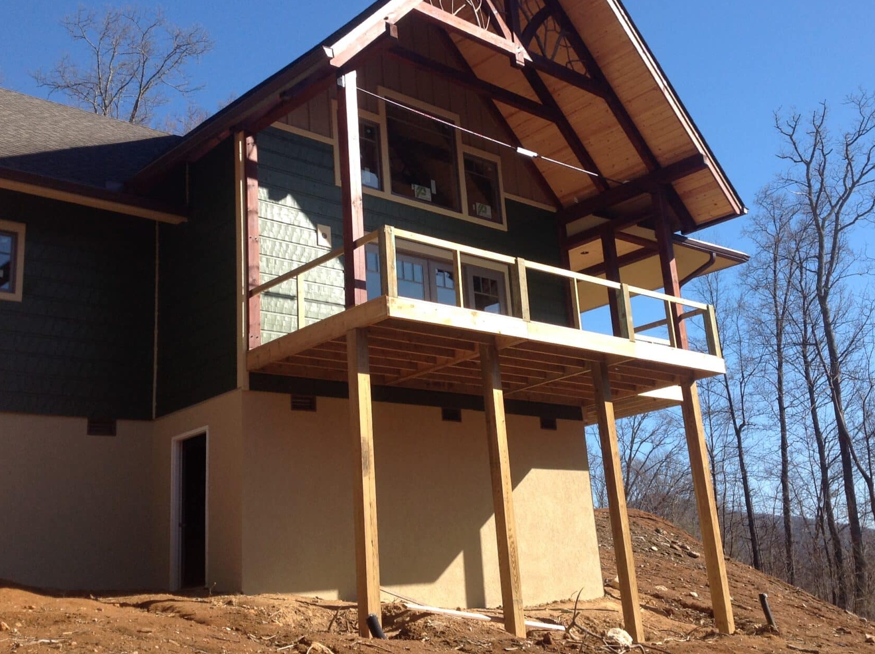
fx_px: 1085
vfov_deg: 33.5
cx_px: 473
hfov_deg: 43.9
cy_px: 277
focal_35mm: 43
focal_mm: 4.28
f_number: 2.4
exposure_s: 1/916
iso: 50
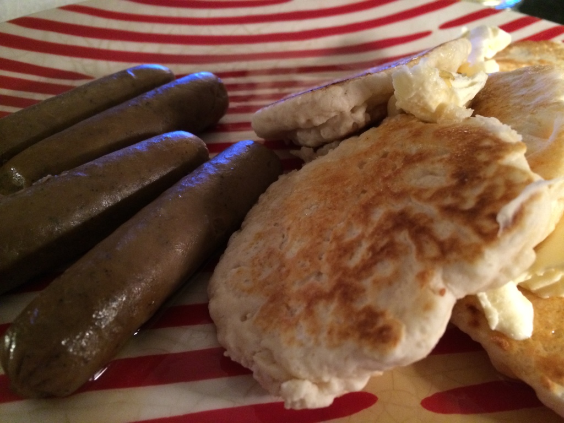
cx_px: 282
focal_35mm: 30
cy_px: 212
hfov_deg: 60.0
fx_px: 489
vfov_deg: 46.8
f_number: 2.2
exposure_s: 1/15
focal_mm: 4.12
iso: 400
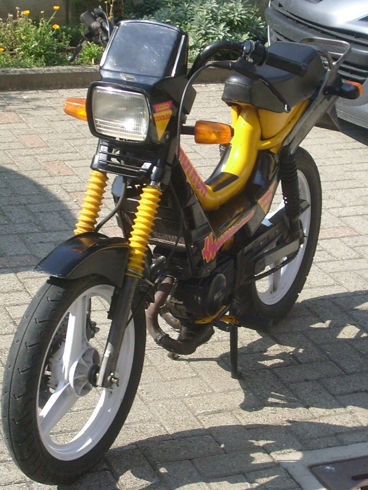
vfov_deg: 31.7
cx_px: 184
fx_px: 864
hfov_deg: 24.1
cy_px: 245
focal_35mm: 61
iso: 80
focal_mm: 10.3
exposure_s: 1/125
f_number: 9.1
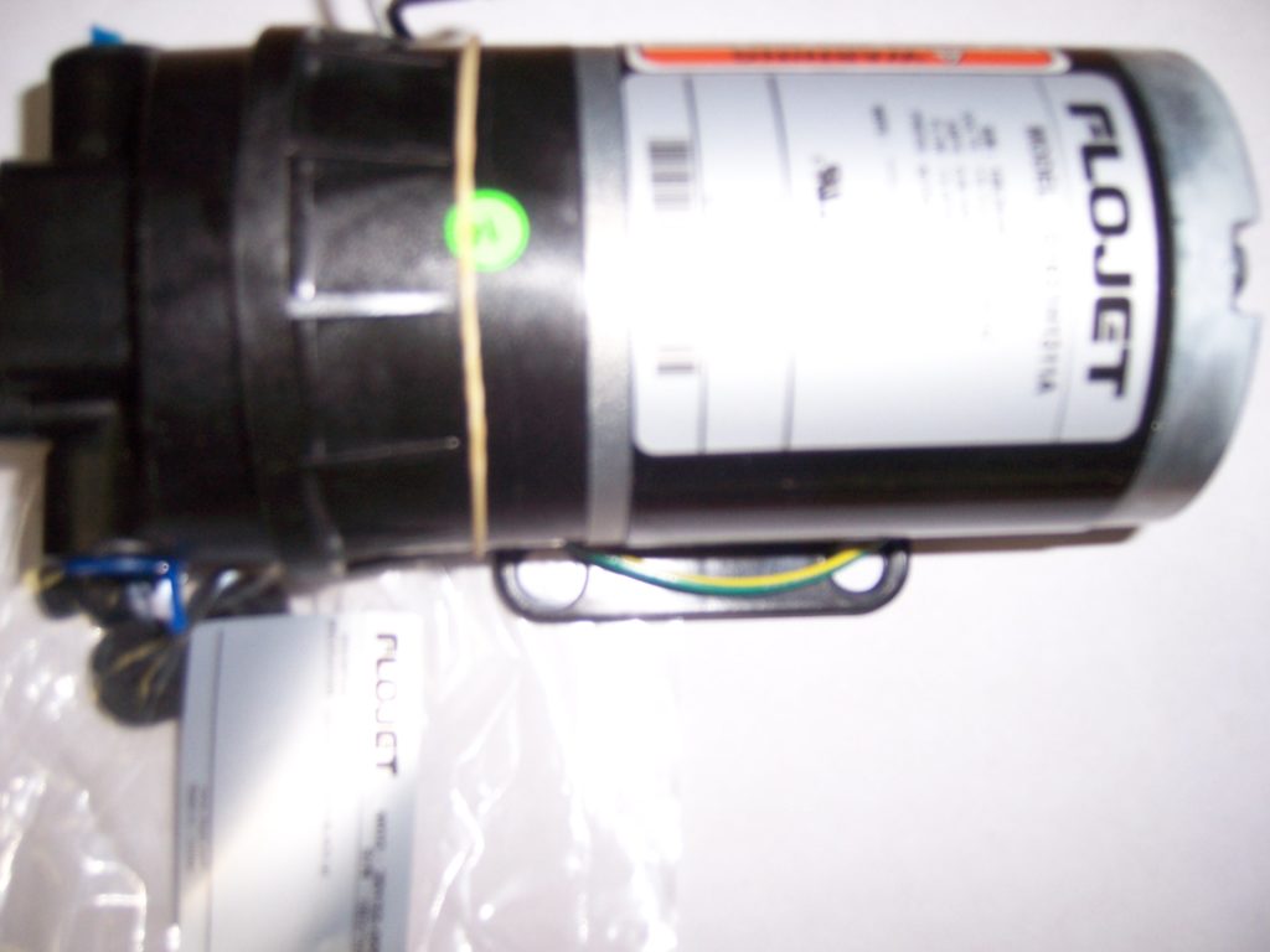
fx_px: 1321
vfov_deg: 39.7
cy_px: 476
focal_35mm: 36
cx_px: 635
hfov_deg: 51.4
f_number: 2.8
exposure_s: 1/60
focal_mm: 6.2
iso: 125
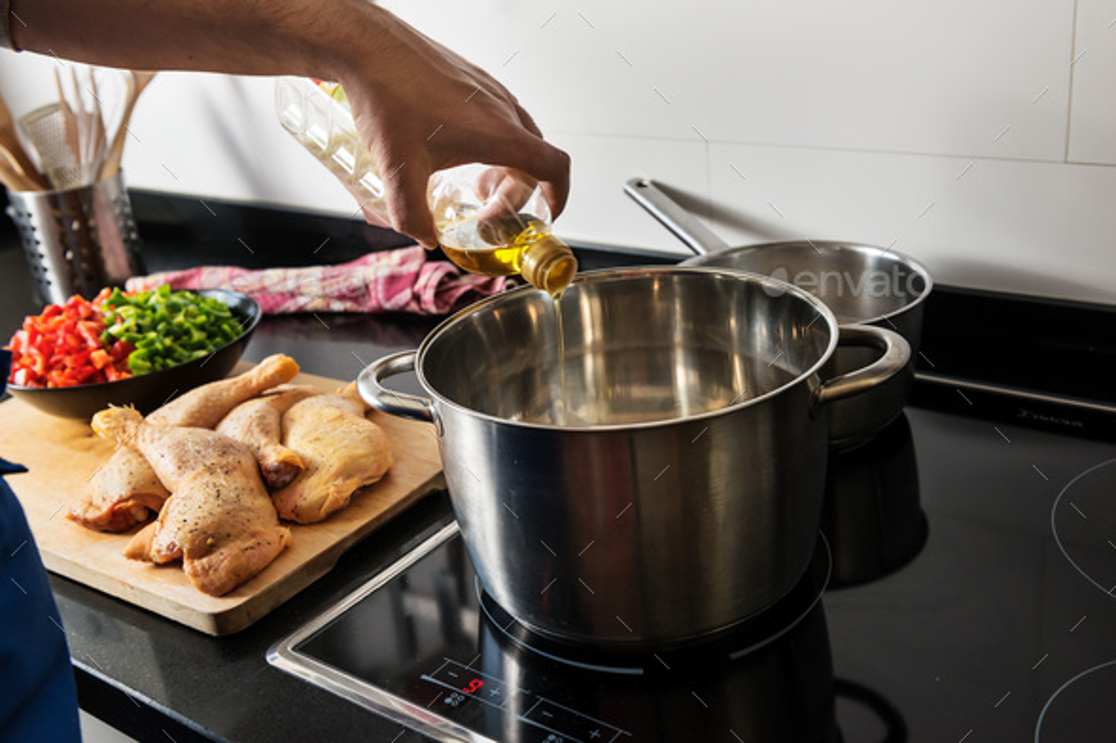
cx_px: 558
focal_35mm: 38
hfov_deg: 50.7
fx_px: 1178
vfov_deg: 35.0
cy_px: 372
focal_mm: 38
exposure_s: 1/125
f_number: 6.3
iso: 640
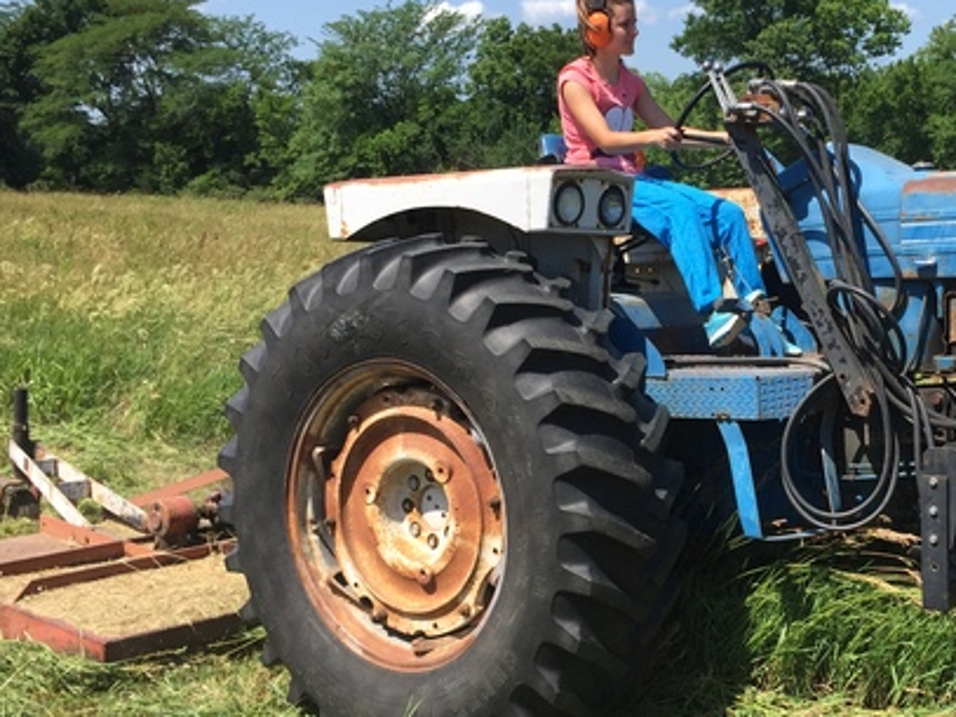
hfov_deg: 37.3
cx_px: 792
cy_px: 395
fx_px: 1353
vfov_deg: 29.6
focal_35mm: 49
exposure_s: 1/1647
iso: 32
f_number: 2.2
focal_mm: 4.15
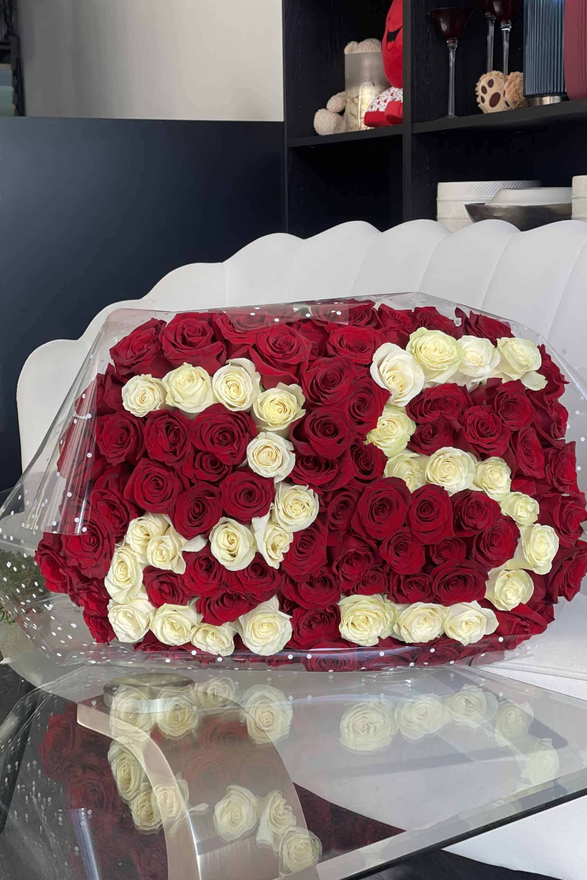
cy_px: 442
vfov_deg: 30.1
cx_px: 329
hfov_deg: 20.3
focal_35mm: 67
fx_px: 1638
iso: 32
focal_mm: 7.5
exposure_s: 1/121
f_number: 2.2
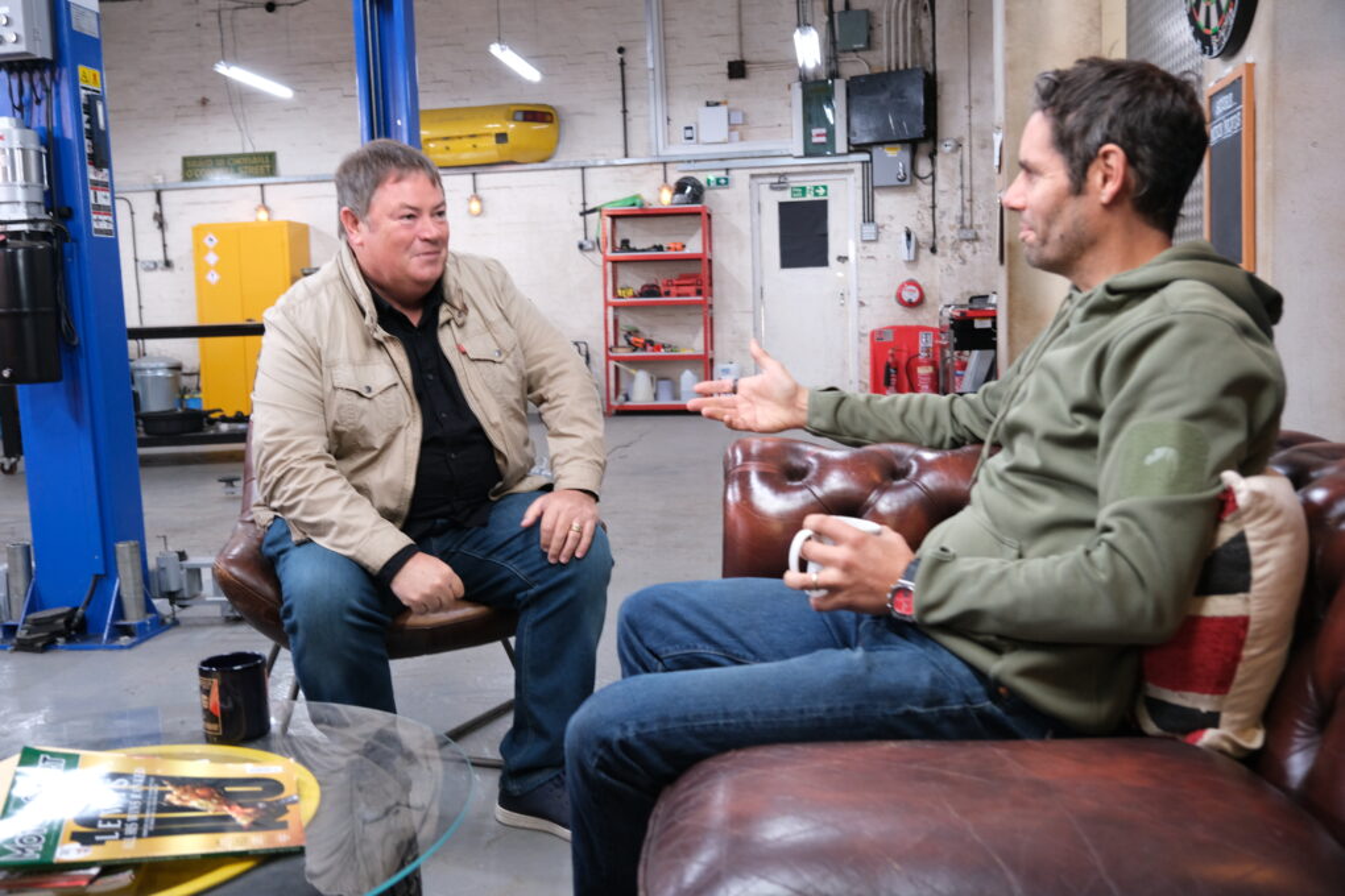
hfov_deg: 58.7
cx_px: 672
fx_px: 1195
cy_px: 448
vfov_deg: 41.1
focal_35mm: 32
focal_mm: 21.2
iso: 1250
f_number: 4
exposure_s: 1/30
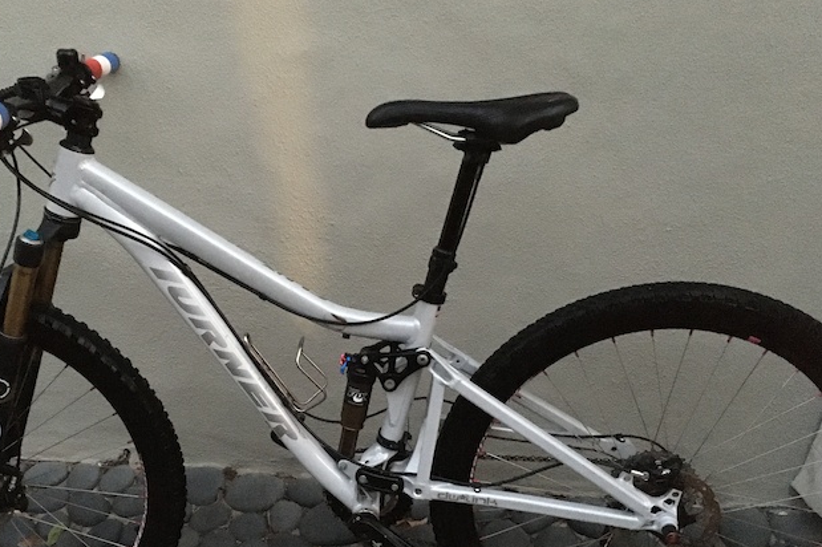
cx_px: 341
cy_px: 370
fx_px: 890
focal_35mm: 39
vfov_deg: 33.8
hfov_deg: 49.4
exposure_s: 1/15
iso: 2000
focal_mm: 4.15
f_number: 2.2
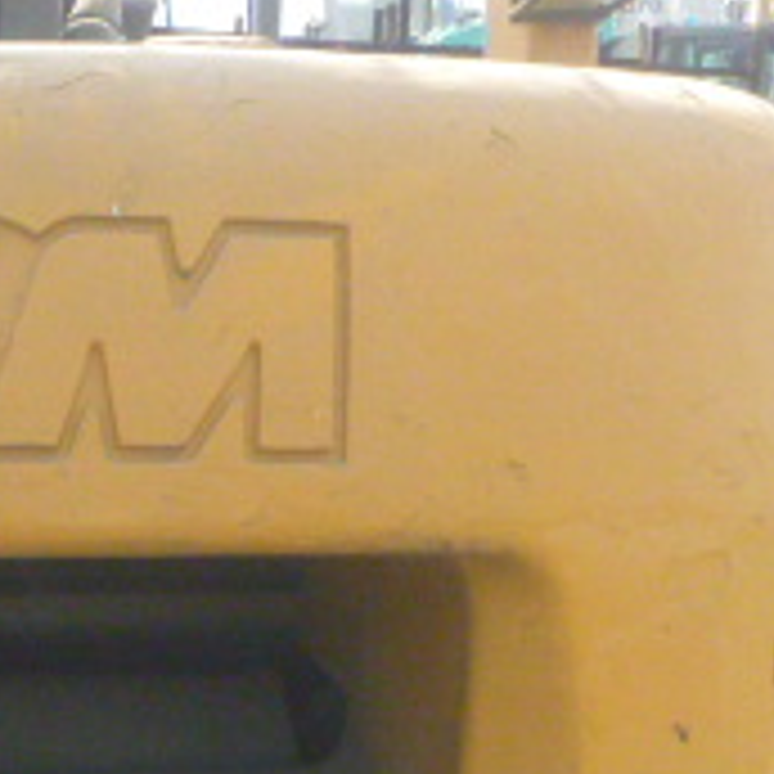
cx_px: -86
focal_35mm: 82
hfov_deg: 20.1
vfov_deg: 20.3
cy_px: 819
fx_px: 2074
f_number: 9
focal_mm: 4.5
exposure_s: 1/800
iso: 400
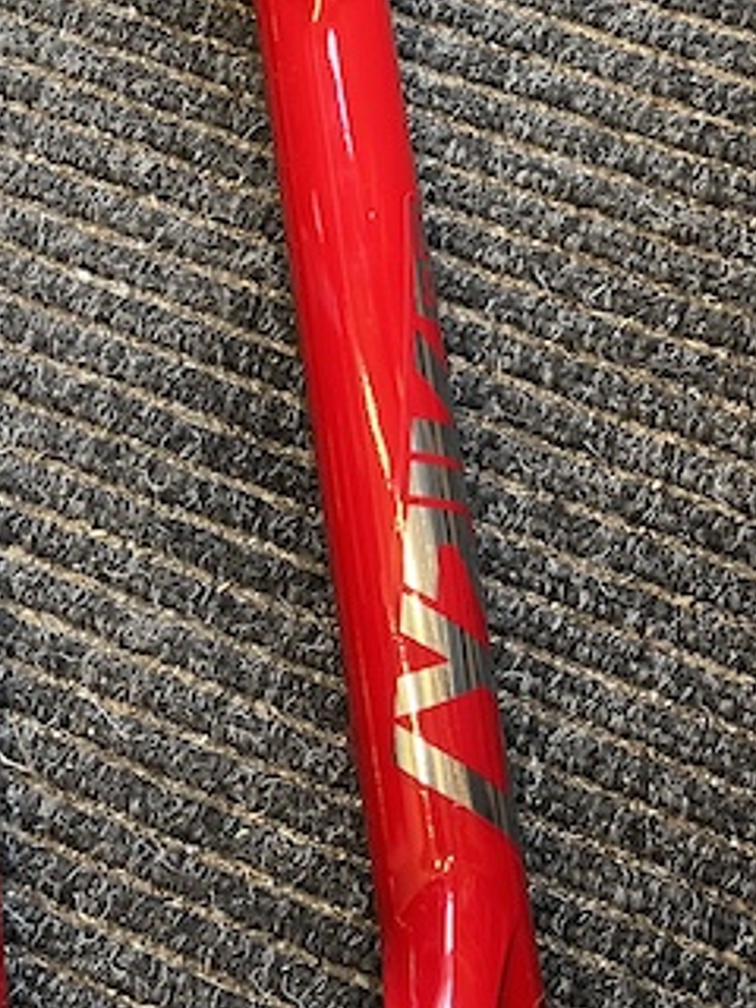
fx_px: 1893
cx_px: 170
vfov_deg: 28.2
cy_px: 28
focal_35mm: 65
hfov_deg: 22.3
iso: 80
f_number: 1.6
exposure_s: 1/50
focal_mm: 5.1
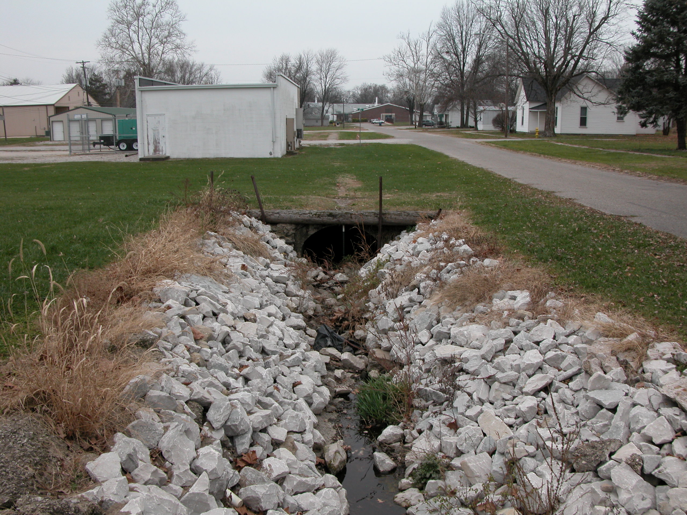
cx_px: 344
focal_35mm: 35
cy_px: 258
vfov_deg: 40.7
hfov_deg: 52.6
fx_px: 695
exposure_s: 1/133
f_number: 4.5
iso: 100
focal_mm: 8.9
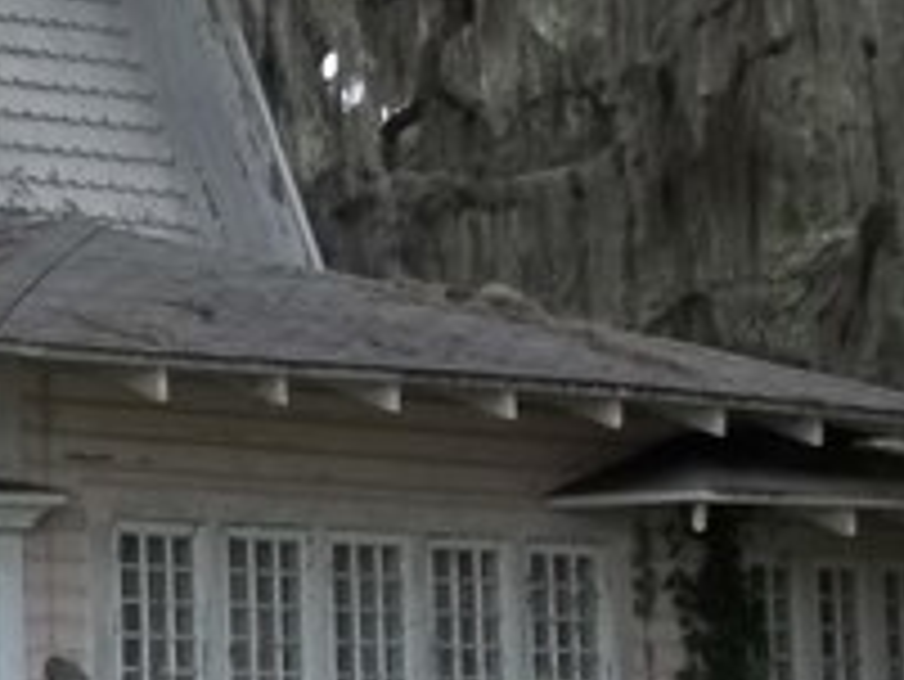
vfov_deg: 8.8
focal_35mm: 168
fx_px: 4390
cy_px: 203
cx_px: -598
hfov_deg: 11.1
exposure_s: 1/100
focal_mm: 5.9
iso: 64
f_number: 3.3
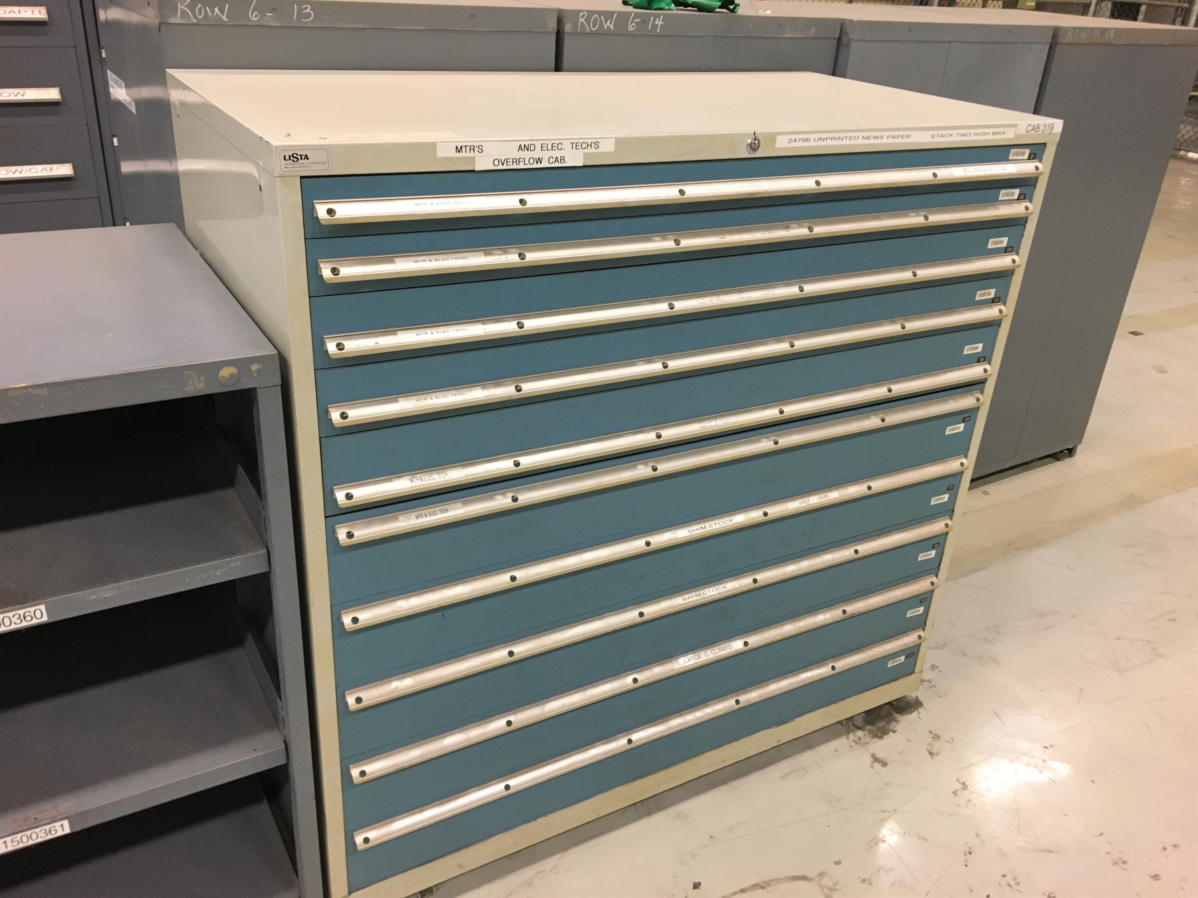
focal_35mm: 29
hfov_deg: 61.7
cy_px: 449
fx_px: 1004
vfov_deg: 48.2
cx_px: 599
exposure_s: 1/30
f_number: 2.2
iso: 125
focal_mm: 4.15
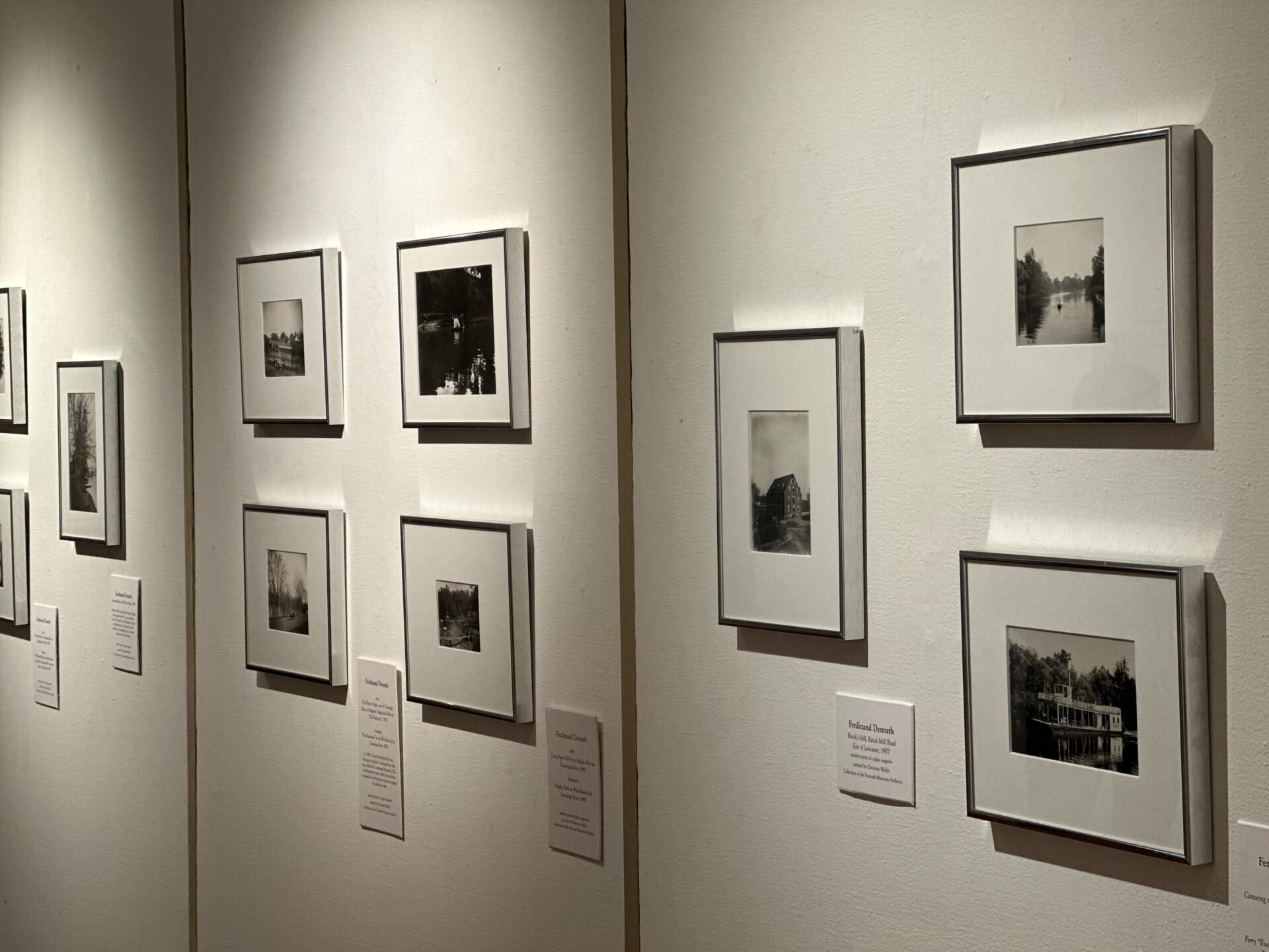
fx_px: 2823
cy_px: 476
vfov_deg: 19.1
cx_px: 634
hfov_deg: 25.3
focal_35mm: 77
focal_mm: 9
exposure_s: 1/120
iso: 100
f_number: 2.8
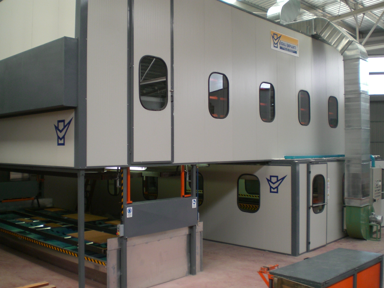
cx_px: 192
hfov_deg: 49.0
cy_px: 144
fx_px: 422
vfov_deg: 37.7
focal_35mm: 38
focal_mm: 6.3
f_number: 3.1
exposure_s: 1/100
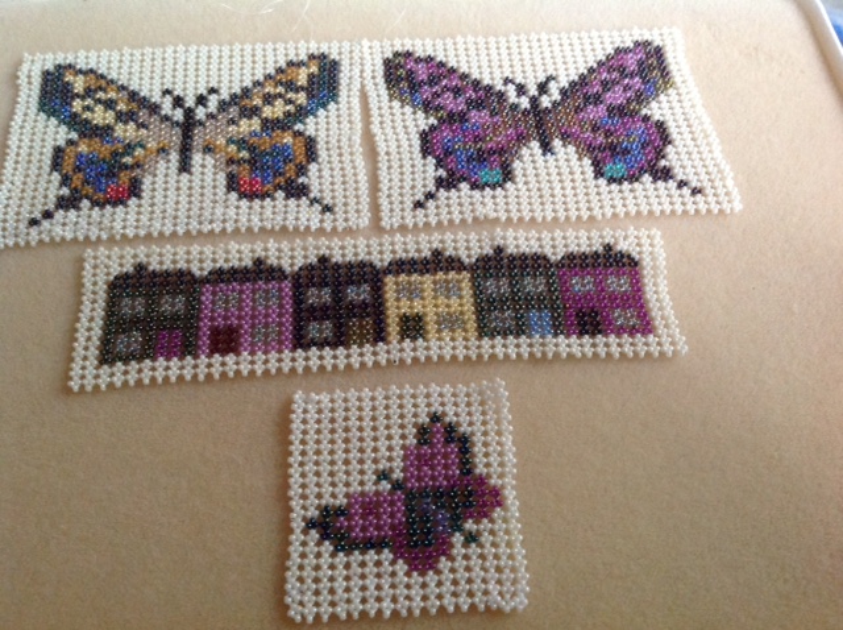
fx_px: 851
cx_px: 422
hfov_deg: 52.7
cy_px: 315
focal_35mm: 35
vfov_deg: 40.6
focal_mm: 4.28
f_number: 2.4
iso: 320
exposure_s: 1/15
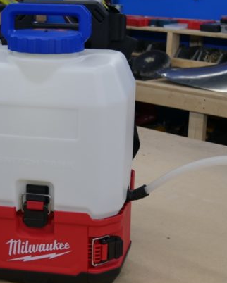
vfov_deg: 26.0
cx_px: 71
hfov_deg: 20.9
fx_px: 613
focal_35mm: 73
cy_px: 151
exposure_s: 1/60
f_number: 4.1
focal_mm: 24
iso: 320
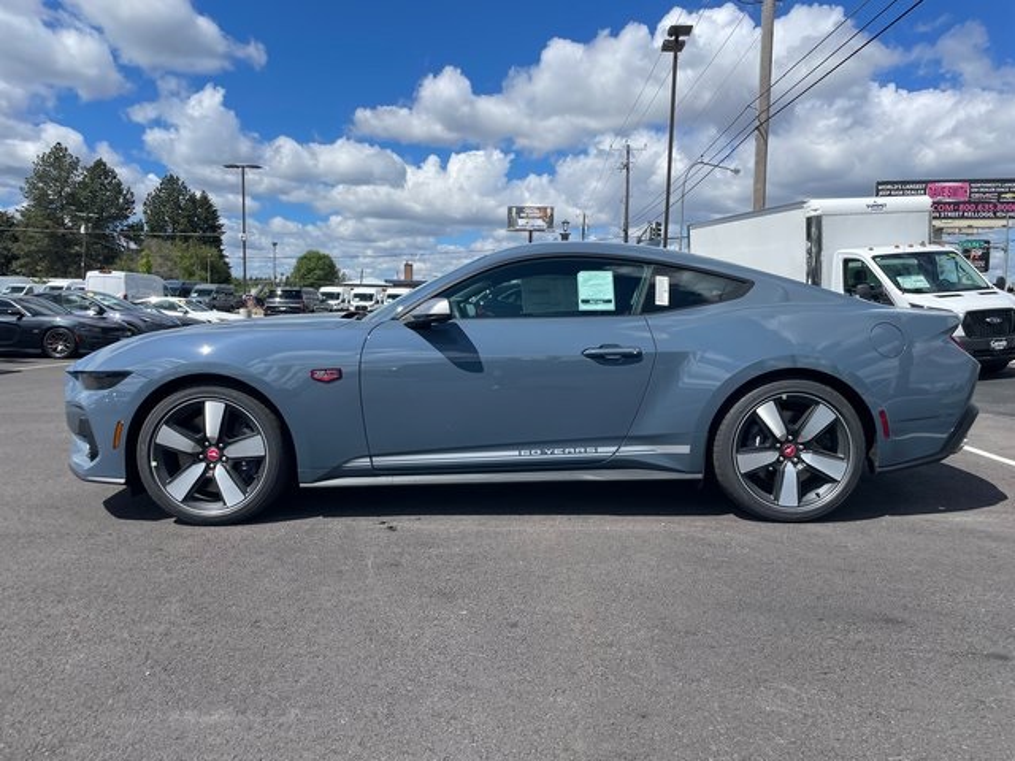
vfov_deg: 53.1
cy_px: 380
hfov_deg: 67.3
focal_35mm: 26
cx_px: 508
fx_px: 762
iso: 32
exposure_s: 1/4292
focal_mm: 4.2
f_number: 1.6
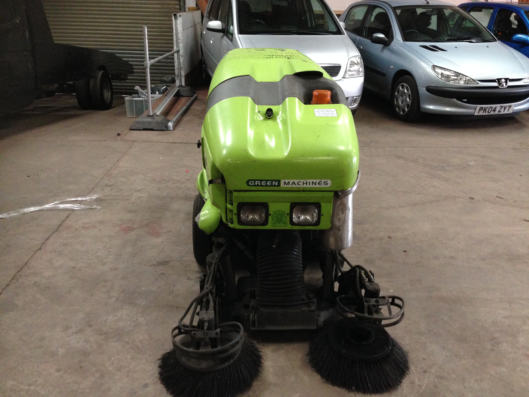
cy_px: 198
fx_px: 504
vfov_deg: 42.9
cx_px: 264
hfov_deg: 55.4
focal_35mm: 33
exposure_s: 1/20
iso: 250
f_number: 2.4
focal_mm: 4.12
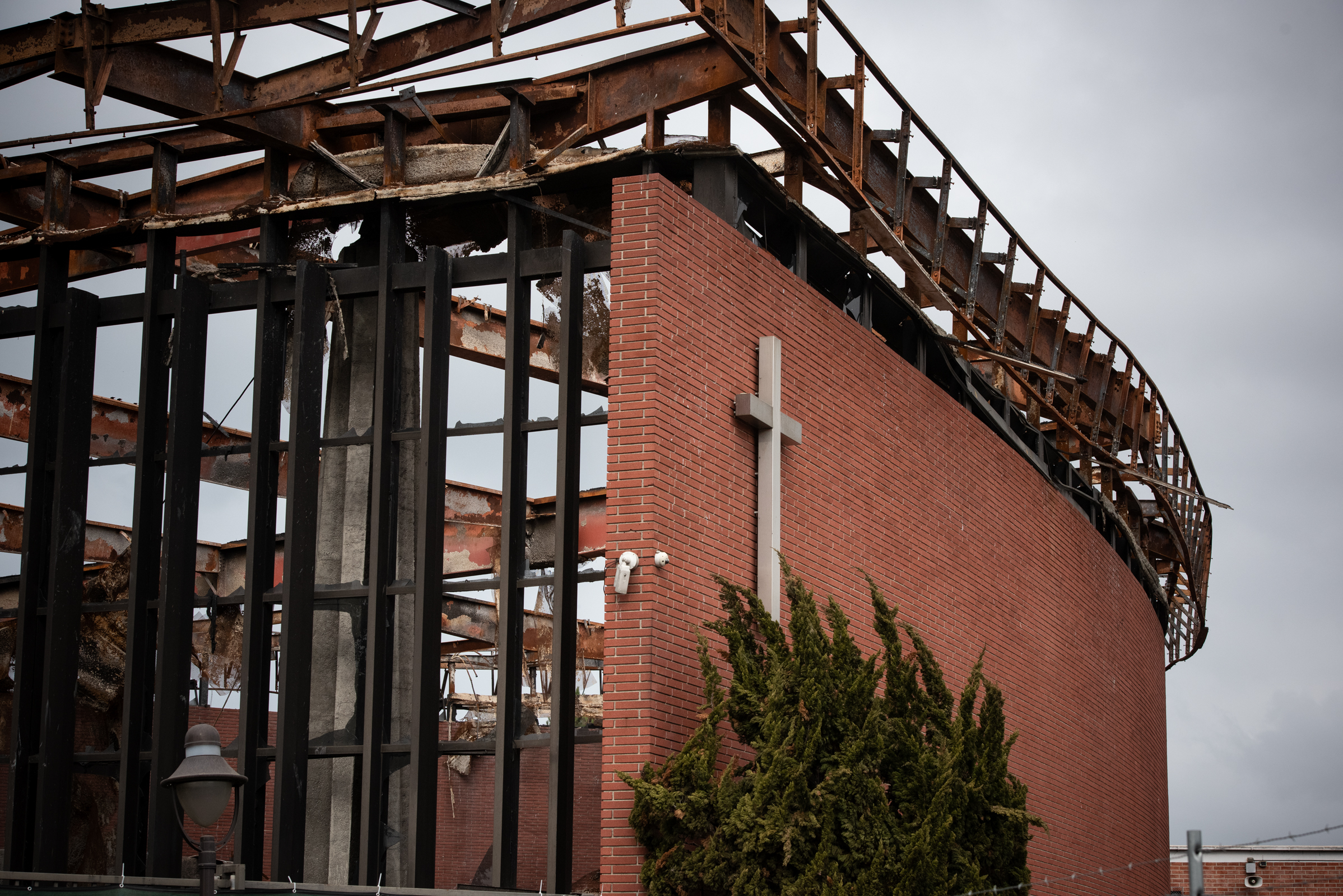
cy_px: 448
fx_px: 2612
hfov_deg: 28.8
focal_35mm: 70
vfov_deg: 19.5
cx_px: 672
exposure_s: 1/1250
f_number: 9
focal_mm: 70
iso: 1000
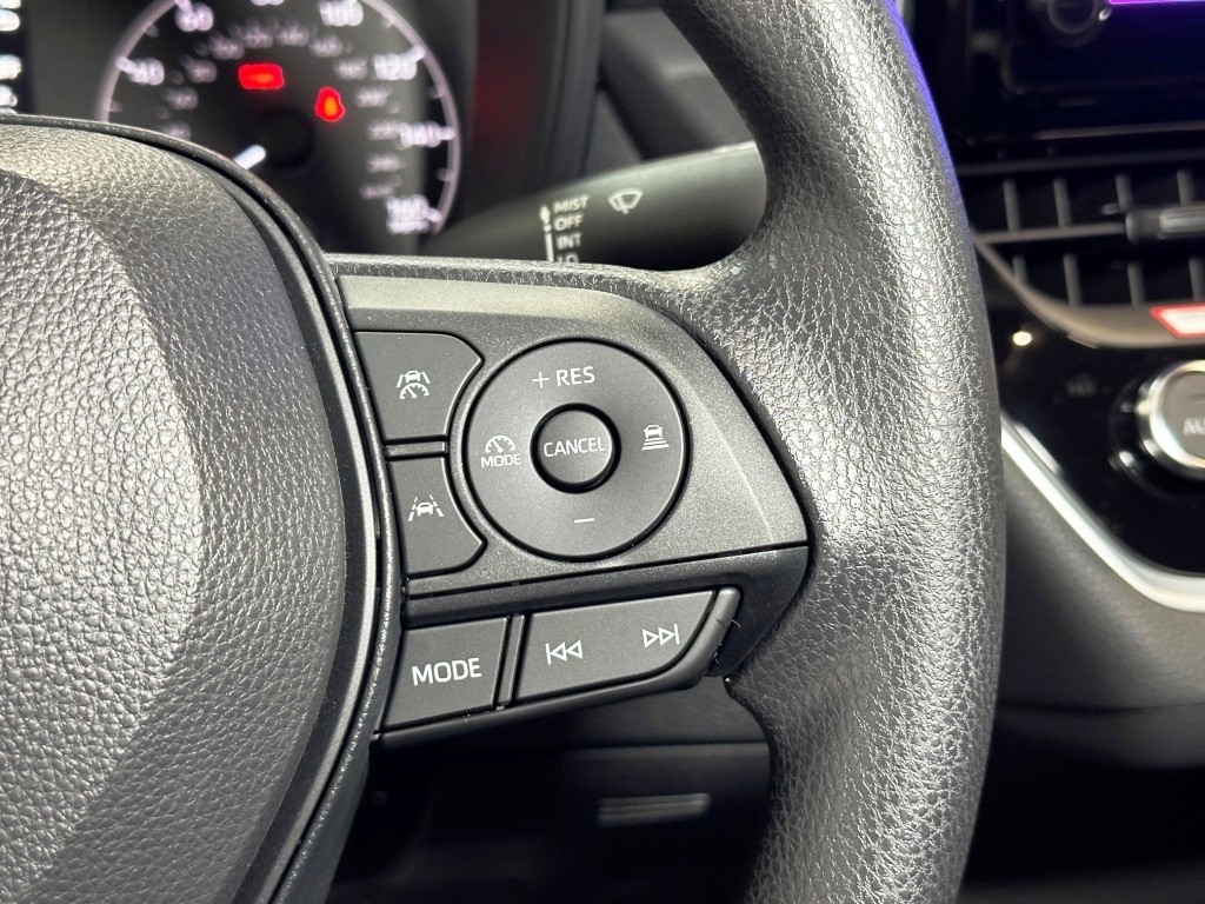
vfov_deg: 30.3
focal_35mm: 48
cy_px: 452
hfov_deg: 39.7
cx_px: 602
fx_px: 1671
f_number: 1.78
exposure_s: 1/30
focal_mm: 6.86
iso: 500
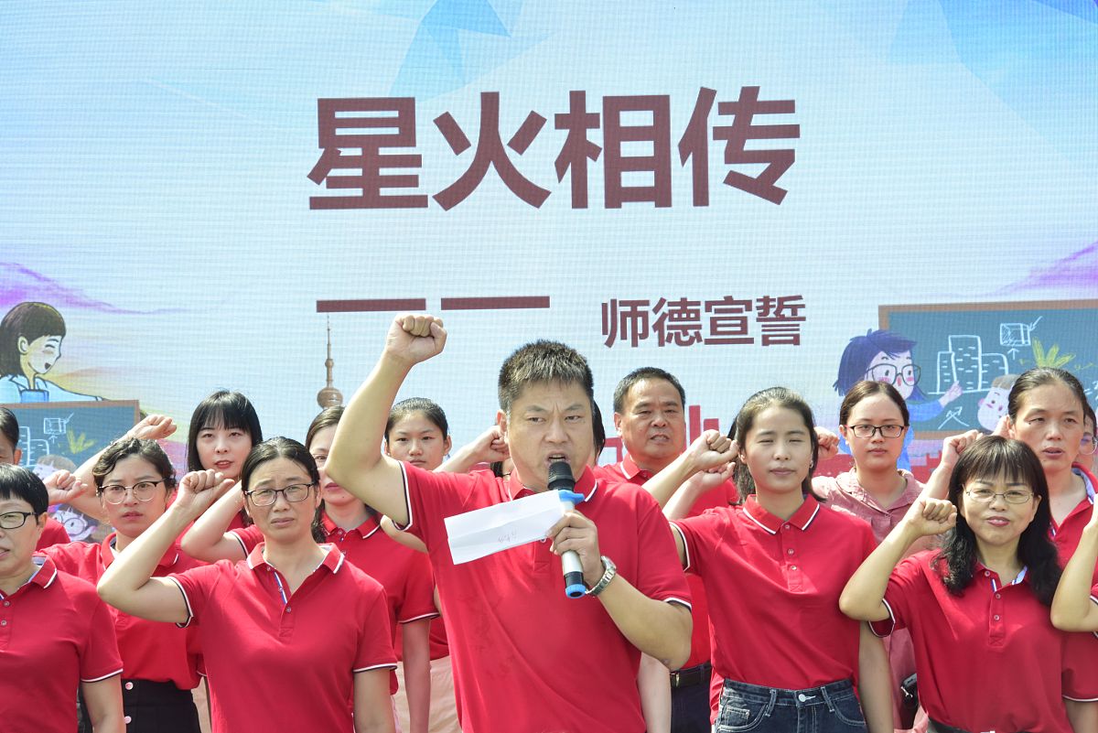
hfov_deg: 28.8
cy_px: 366
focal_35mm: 70
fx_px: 2136
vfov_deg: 19.5
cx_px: 549
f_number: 18
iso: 1250
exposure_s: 1/125
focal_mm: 70
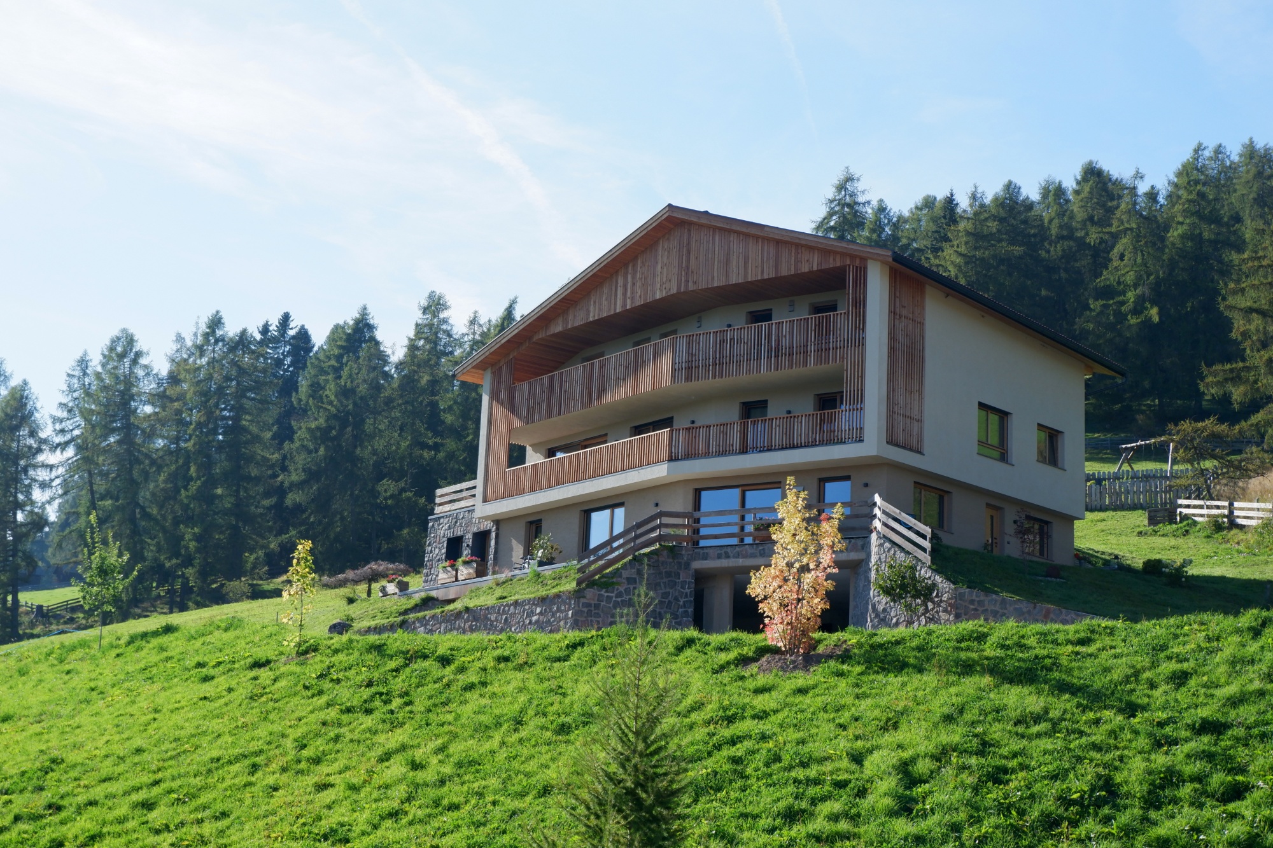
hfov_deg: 37.5
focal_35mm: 53
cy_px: 424
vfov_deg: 25.5
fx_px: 1874
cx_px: 636
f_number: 5.6
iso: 400
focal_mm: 35.3
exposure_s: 1/850
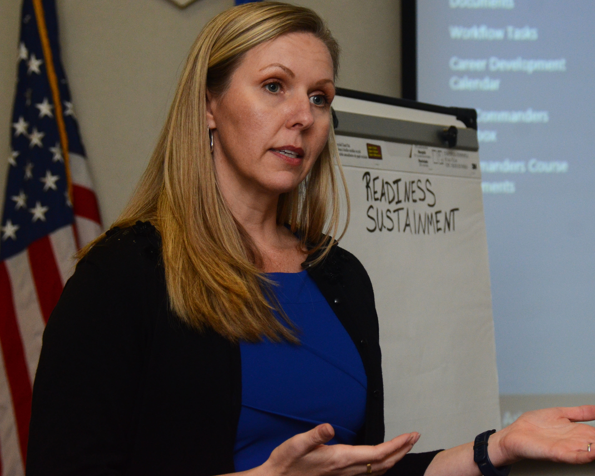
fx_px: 2307
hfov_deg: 14.7
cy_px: 222
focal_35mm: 131
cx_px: 356
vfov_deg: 11.8
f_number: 5.6
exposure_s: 1/160
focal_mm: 72
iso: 1600
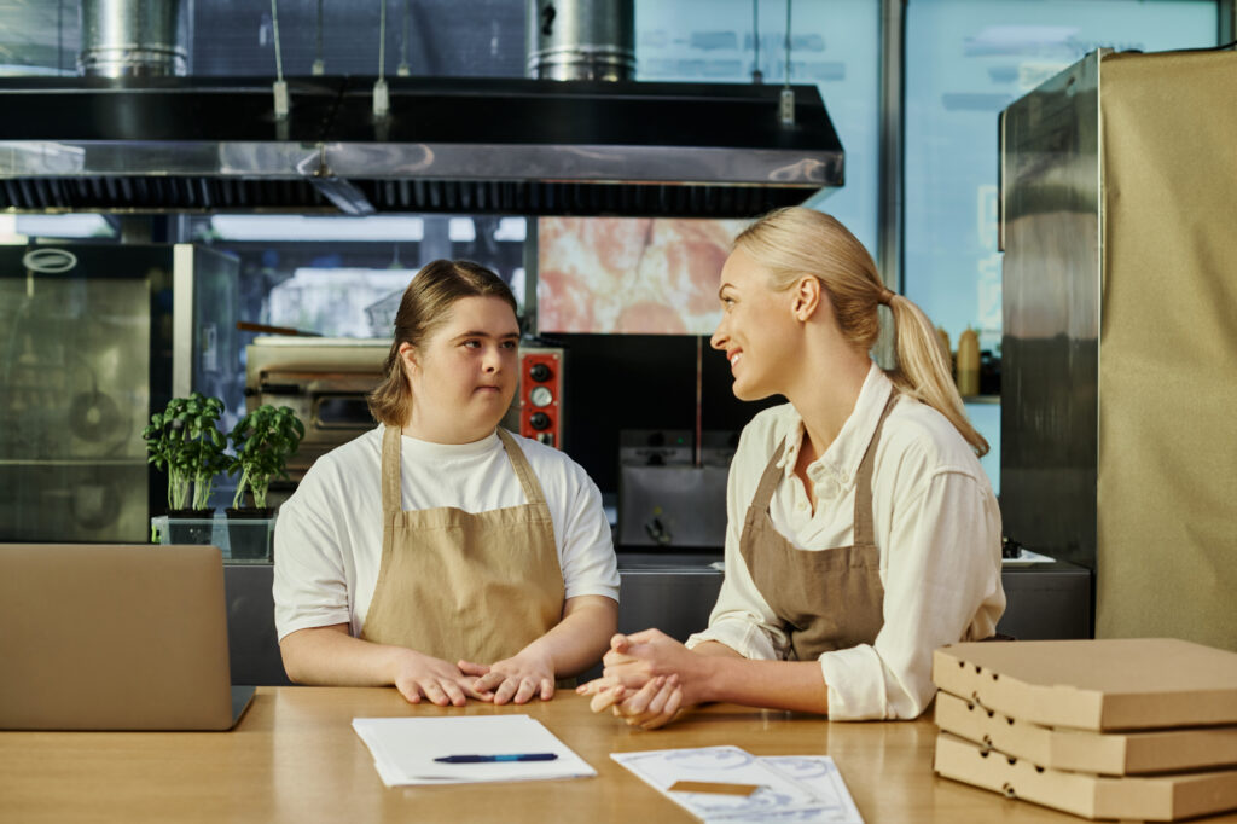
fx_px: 1717
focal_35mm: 50
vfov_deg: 27.0
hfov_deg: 39.6
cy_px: 412
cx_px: 618
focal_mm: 50
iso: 200
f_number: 3.5
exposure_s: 1/160
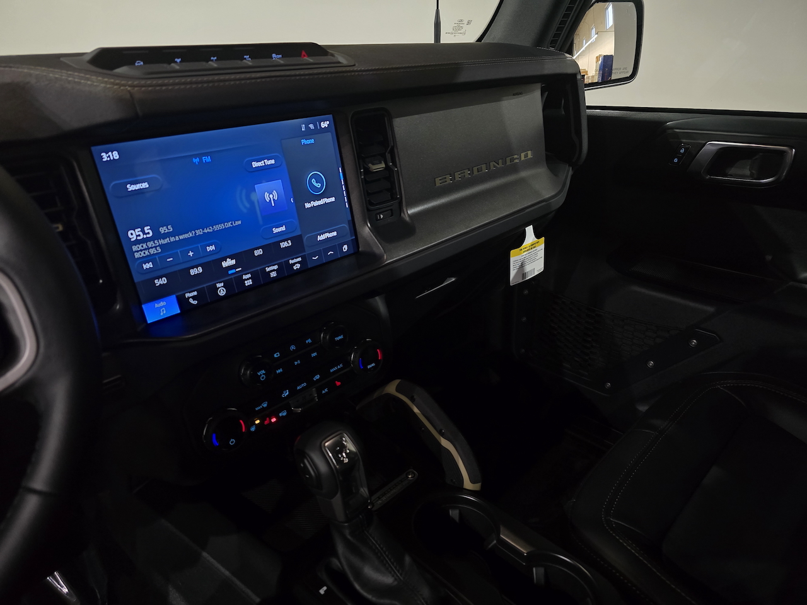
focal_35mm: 23
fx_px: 536
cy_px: 302
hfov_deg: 73.9
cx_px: 404
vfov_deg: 58.9
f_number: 1.7
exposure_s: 1/120
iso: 800
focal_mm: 6.3
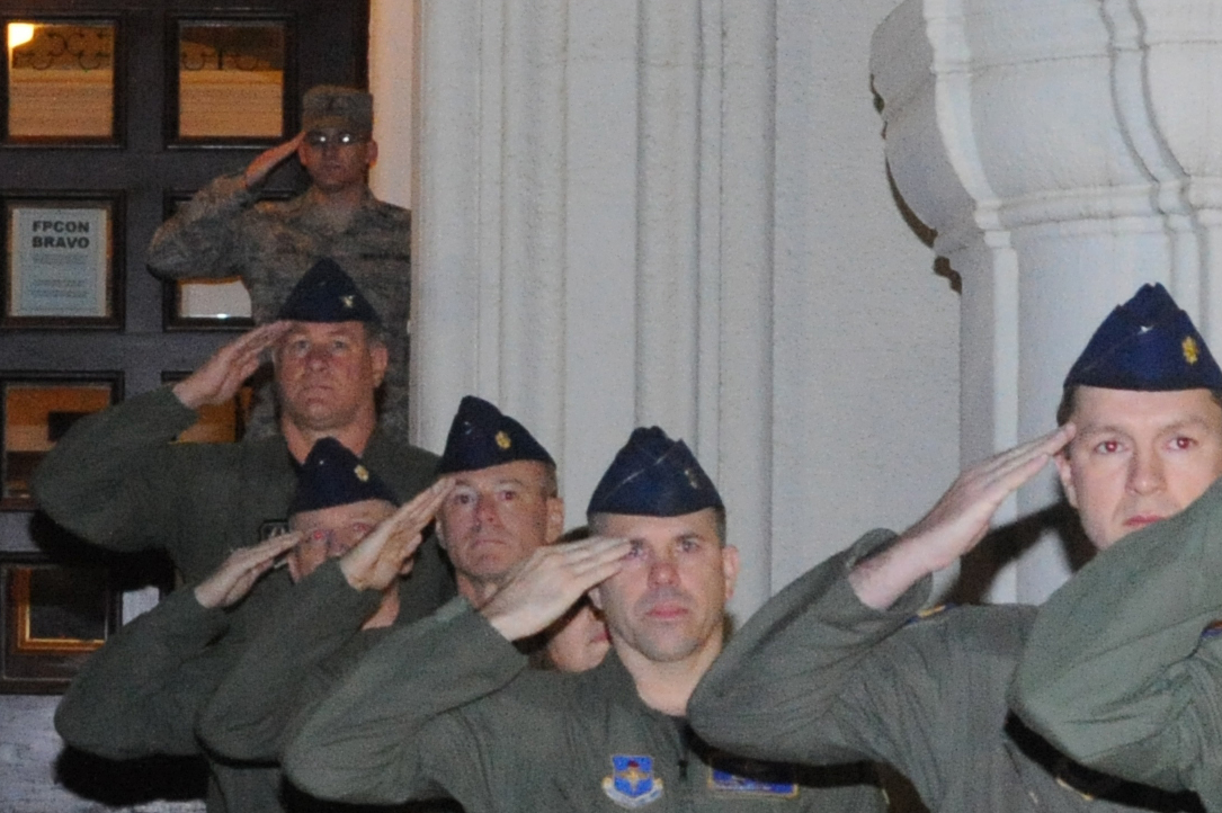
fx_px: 5054
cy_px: 528
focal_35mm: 149
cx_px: -64
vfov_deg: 9.2
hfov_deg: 13.5
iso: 6400
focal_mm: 38
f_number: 11
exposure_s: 1/60
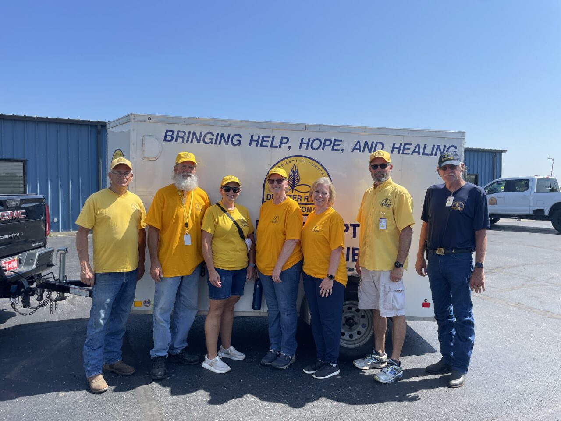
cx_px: 280
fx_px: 421
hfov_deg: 67.3
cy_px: 210
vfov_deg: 53.1
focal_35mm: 26
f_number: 1.6
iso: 32
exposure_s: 1/2564
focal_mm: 4.2
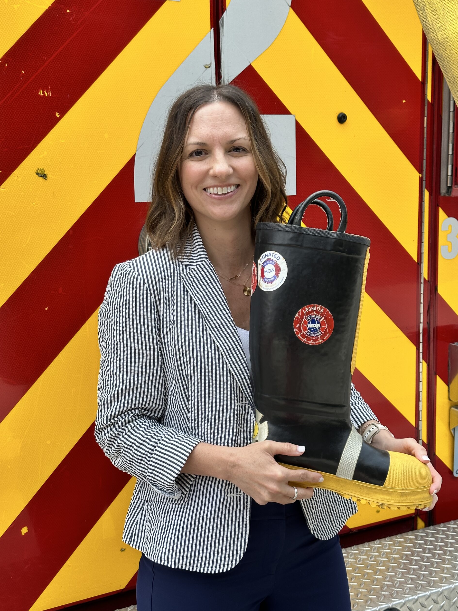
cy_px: 306
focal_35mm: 49
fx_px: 864
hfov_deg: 29.7
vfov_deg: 38.9
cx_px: 229
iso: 64
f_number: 1.78
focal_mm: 6.86
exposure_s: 1/927
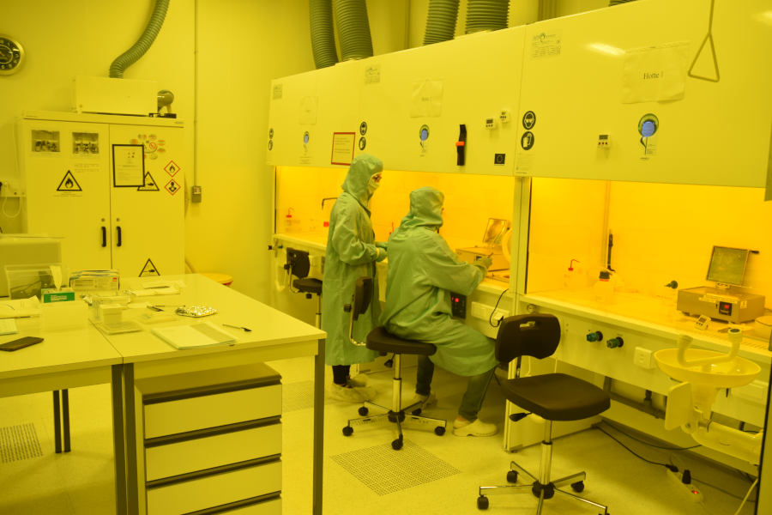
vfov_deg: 40.0
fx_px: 708
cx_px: 386
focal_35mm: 33
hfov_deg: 57.2
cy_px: 258
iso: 800
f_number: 3.5
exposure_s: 1/160
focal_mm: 22
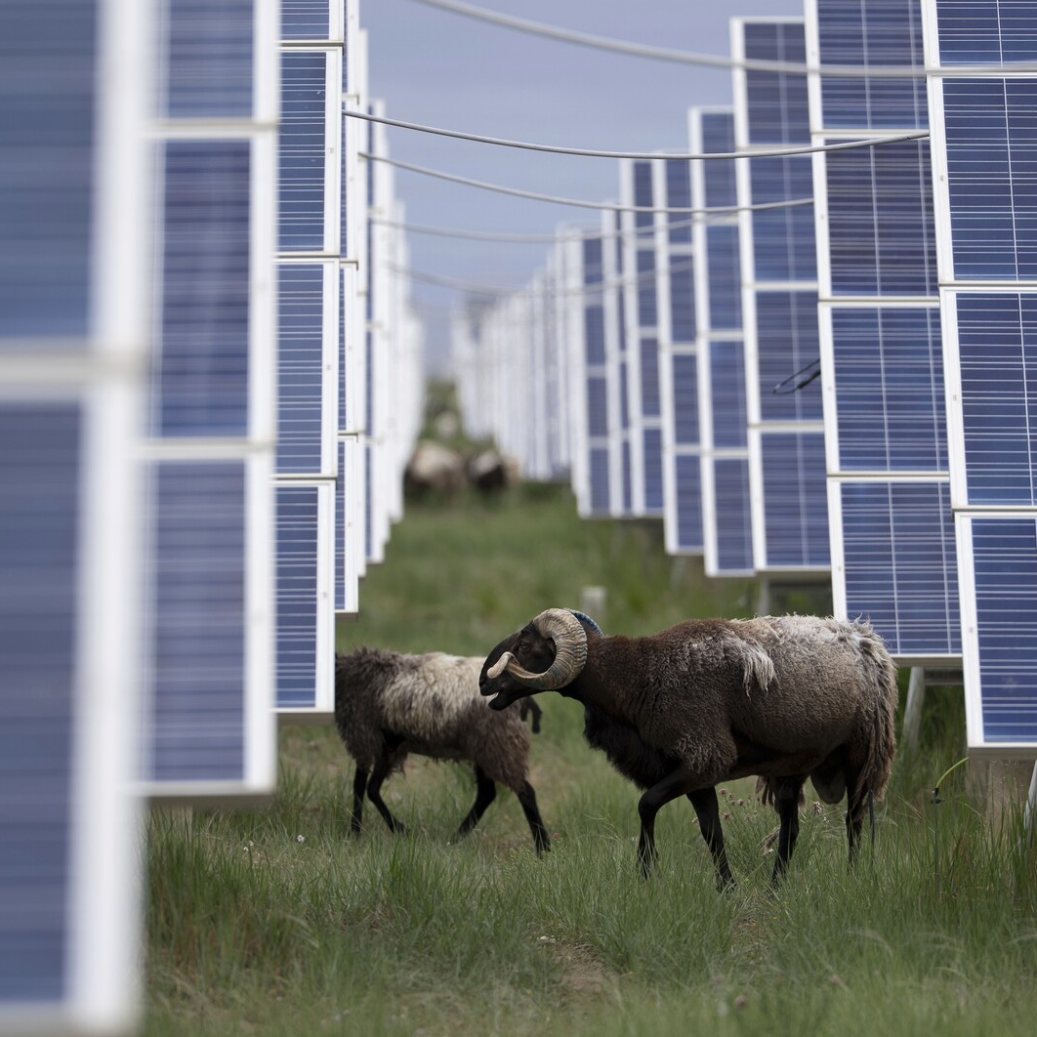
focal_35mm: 384
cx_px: 692
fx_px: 13015
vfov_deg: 4.6
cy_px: 517
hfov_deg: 4.6
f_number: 3.2
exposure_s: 1/1000
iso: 80
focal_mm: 200
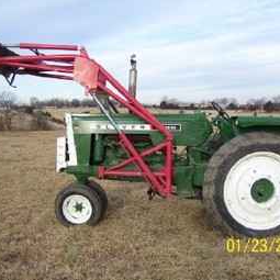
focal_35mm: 43
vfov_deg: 39.2
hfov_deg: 39.2
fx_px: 394
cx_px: 138
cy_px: 139
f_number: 2.7
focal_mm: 6
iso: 80
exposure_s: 1/500
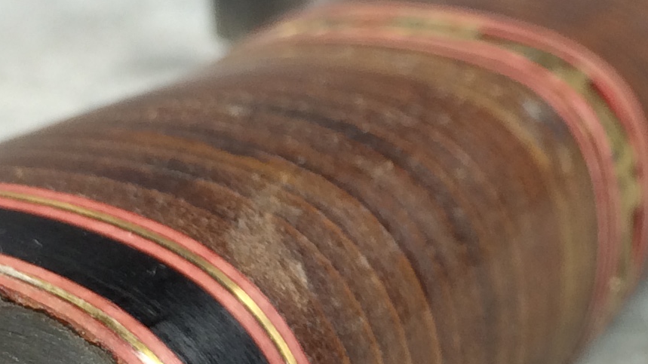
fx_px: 2062
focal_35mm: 120
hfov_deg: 17.8
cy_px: 329
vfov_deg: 10.0
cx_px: 488
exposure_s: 1/60
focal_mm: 4.15
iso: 50
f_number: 2.2
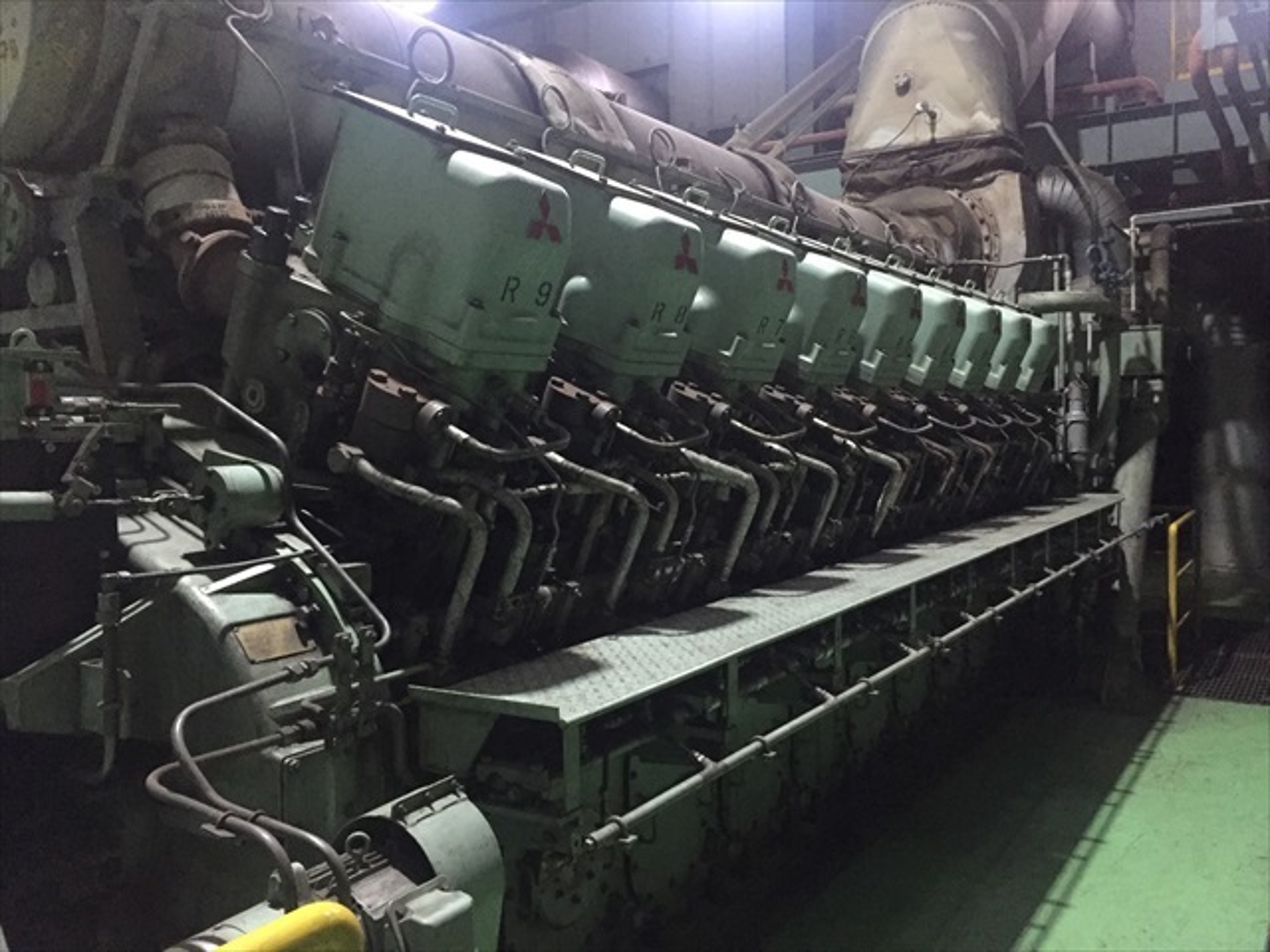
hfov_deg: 61.7
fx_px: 1064
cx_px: 635
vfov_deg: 48.2
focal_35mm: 29
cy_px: 476
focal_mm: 4.15
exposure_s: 1/15
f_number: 2.2
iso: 400
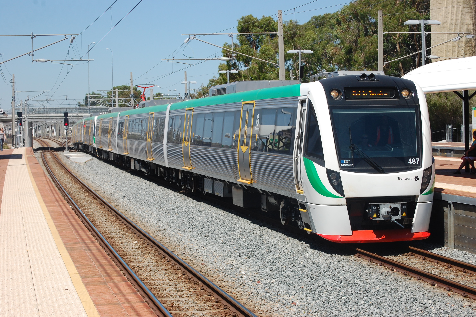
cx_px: 238
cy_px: 158
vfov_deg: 16.5
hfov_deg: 24.6
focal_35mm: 82
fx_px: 1090
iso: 200
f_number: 9
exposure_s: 1/320
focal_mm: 55
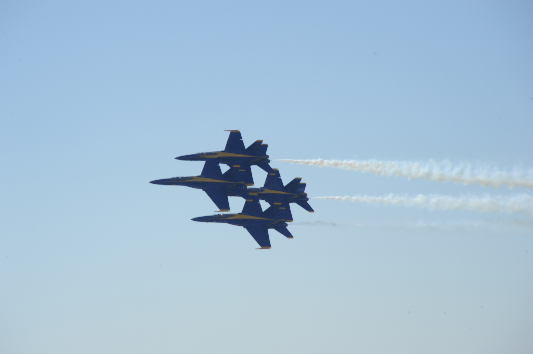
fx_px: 2959
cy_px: 177
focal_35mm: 200
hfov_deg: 10.3
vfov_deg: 6.9
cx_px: 266
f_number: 14
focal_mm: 200
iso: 500
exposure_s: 1/800
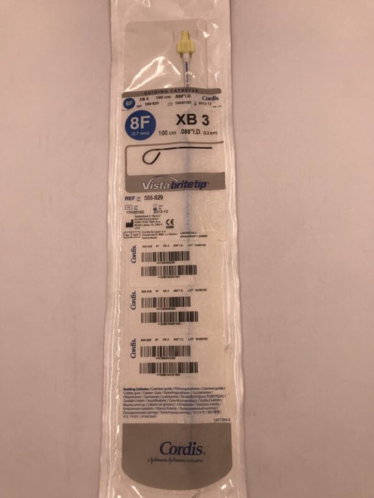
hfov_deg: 49.7
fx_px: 403
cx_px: 187
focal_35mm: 28
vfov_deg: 63.4
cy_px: 249
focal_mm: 3.99
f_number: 1.8
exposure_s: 1/242
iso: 20
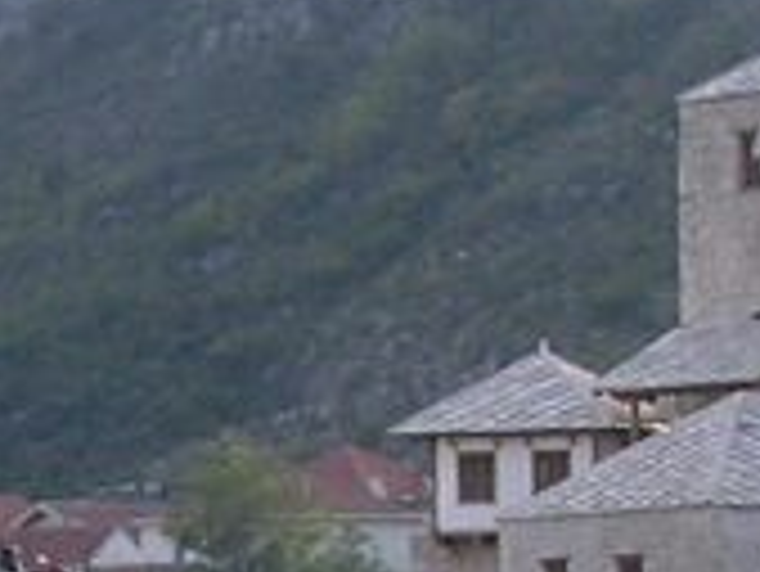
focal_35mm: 230
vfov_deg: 6.3
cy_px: 1013
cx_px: -81
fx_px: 5053
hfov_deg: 8.5
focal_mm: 5.8
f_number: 5.6
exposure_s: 1/145
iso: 100
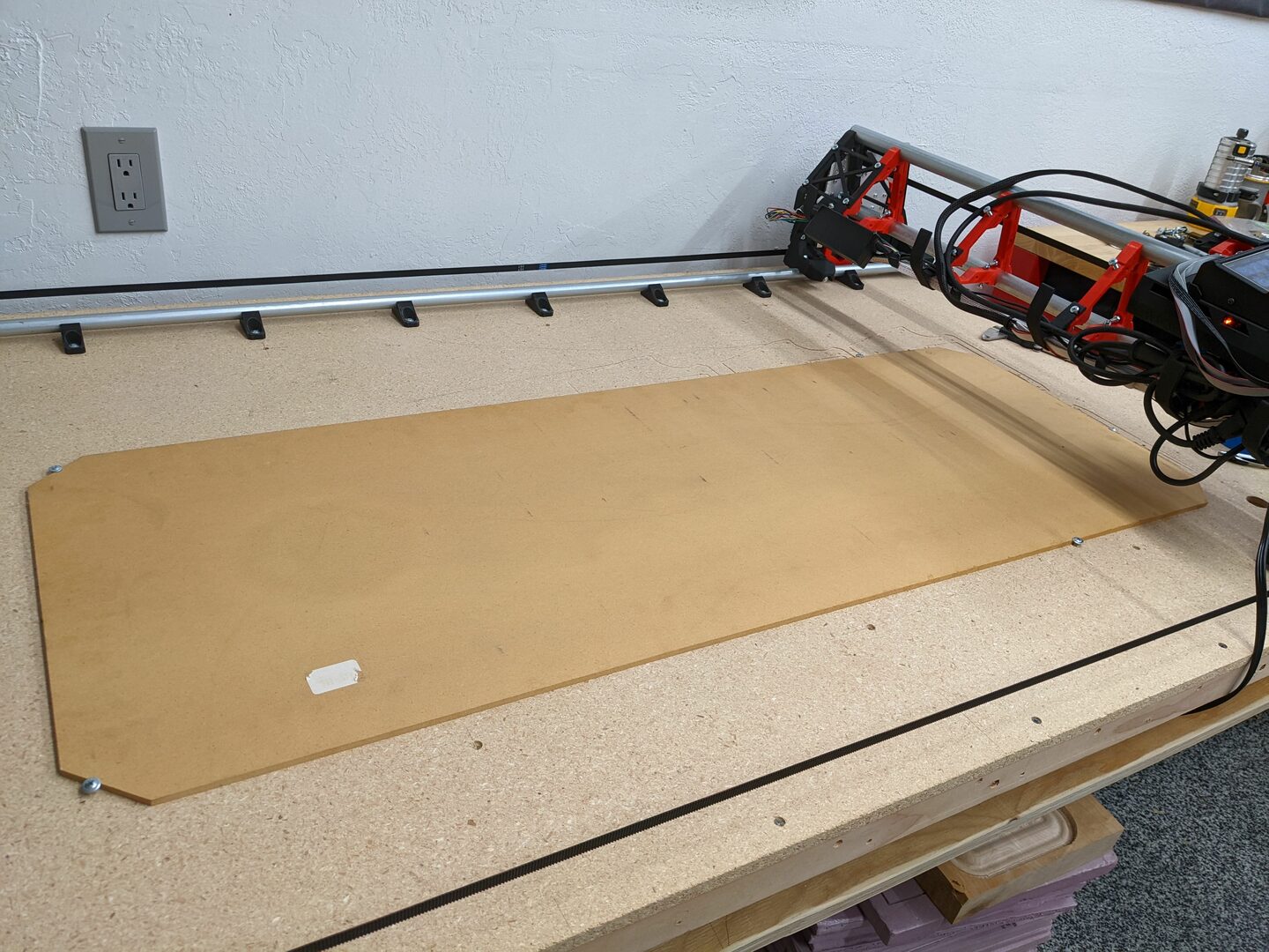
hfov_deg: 65.3
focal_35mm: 27
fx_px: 990
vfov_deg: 51.4
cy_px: 476
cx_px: 634
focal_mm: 4.38
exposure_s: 1/30
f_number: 1.73
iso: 63
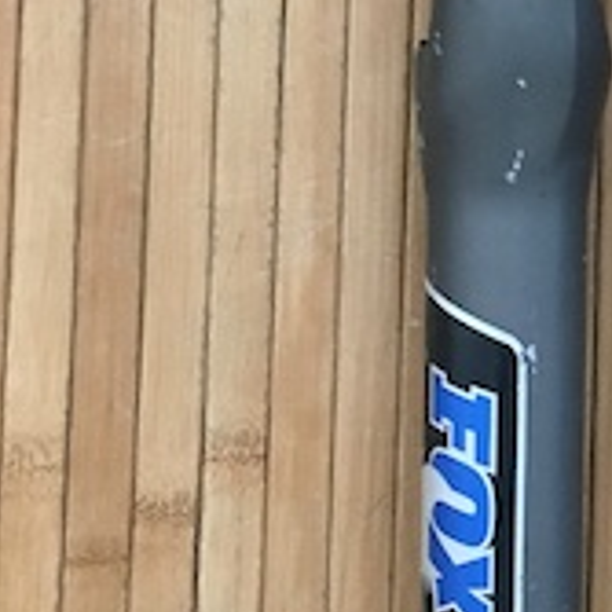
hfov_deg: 13.6
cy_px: 51
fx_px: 2460
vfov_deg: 14.0
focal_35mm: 123
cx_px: 803
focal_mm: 4.15
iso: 200
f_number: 2.2
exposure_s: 1/30
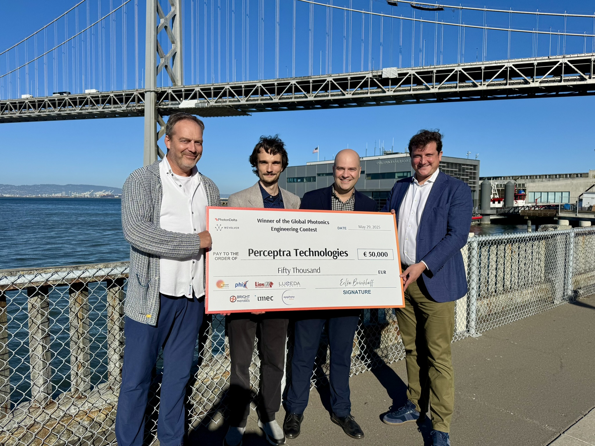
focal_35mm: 24
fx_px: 413
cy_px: 223
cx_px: 298
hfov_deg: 71.6
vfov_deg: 56.8
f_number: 1.78
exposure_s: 1/15152
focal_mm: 6.76
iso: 64
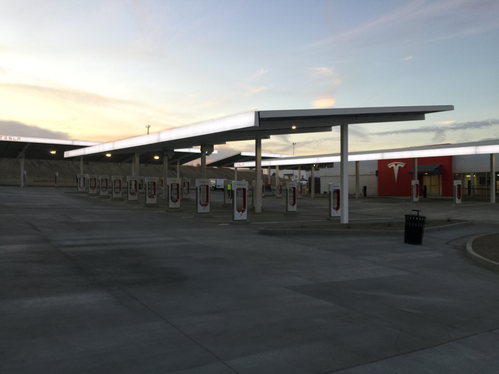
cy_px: 187
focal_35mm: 29
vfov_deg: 48.2
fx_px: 418
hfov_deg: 61.7
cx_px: 250
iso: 32
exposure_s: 1/40
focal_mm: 4.15
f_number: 2.2
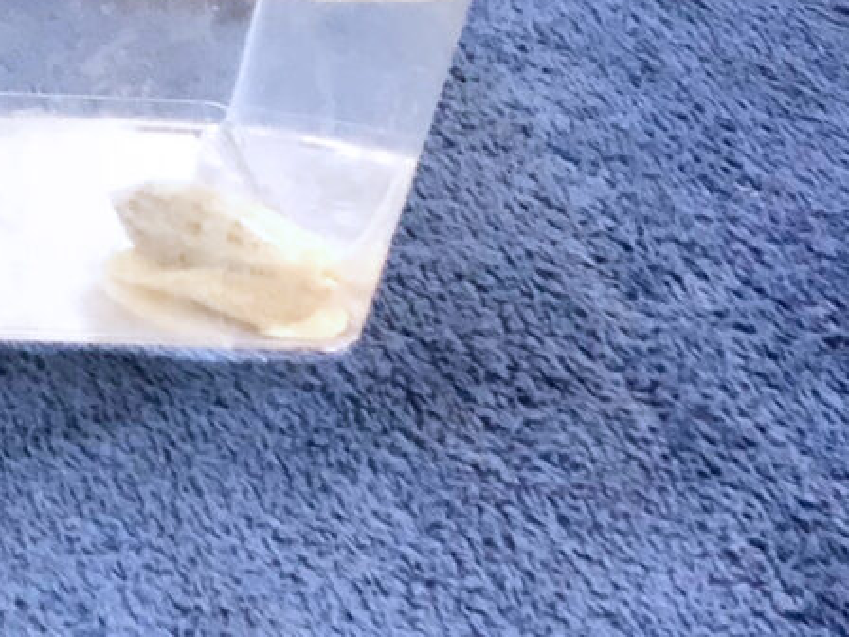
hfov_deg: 12.8
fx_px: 3139
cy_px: -711
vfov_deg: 10.5
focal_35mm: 128
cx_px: -1023
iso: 80
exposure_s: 1/15
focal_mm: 4
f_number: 1.8
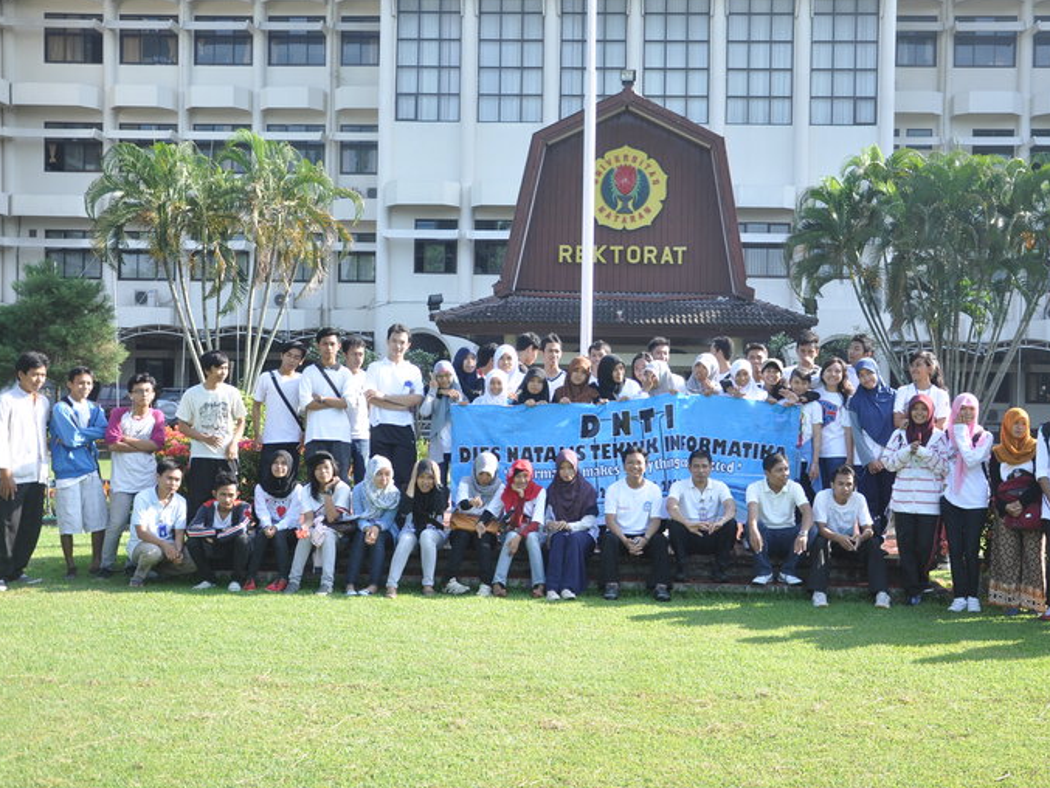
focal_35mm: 43
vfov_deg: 33.9
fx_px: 1291
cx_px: 571
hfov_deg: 44.2
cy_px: 393
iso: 320
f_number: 4
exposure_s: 1/400
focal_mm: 25
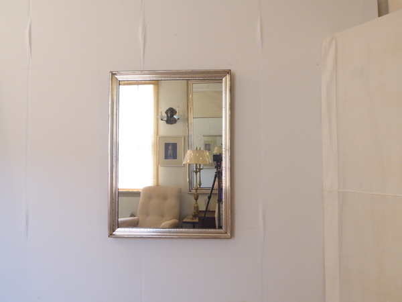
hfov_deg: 71.6
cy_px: 151
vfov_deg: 56.8
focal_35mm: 24
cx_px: 201
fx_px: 279
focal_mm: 4.3
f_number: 6.3
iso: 400
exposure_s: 1/6
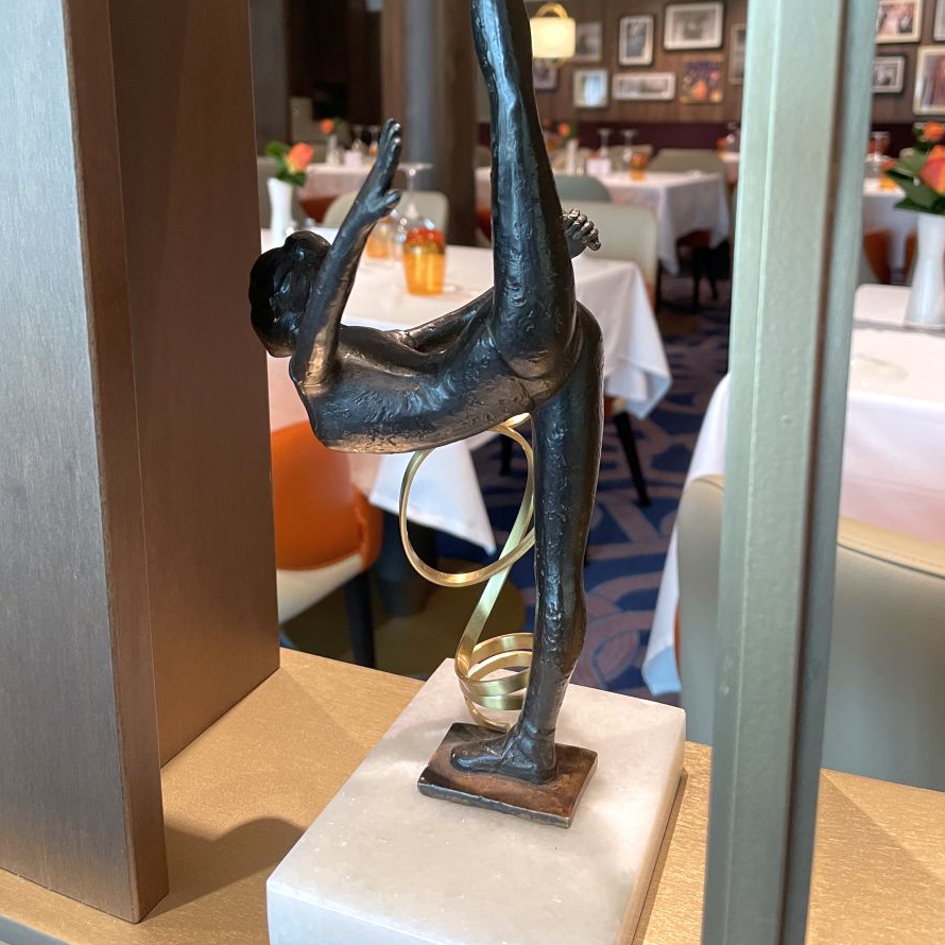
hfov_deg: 52.5
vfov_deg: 51.5
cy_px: 309
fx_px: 957
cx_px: 472
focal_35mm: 31
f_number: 1.6
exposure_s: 1/60
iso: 250
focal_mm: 4.2
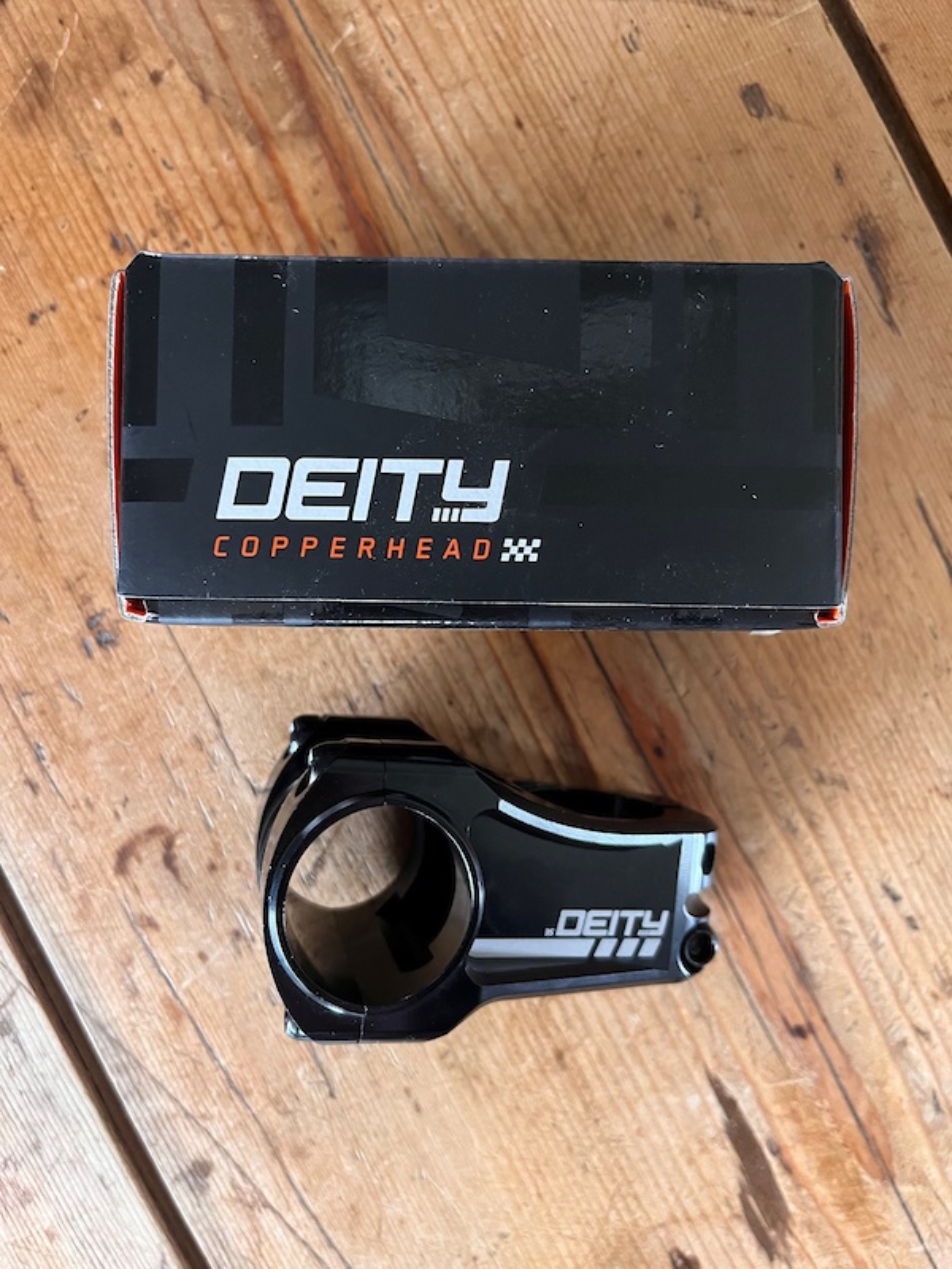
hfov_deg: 53.1
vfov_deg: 67.3
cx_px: 476
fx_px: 953
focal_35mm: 26
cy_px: 634
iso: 640
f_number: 1.6
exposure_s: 1/40
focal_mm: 5.1
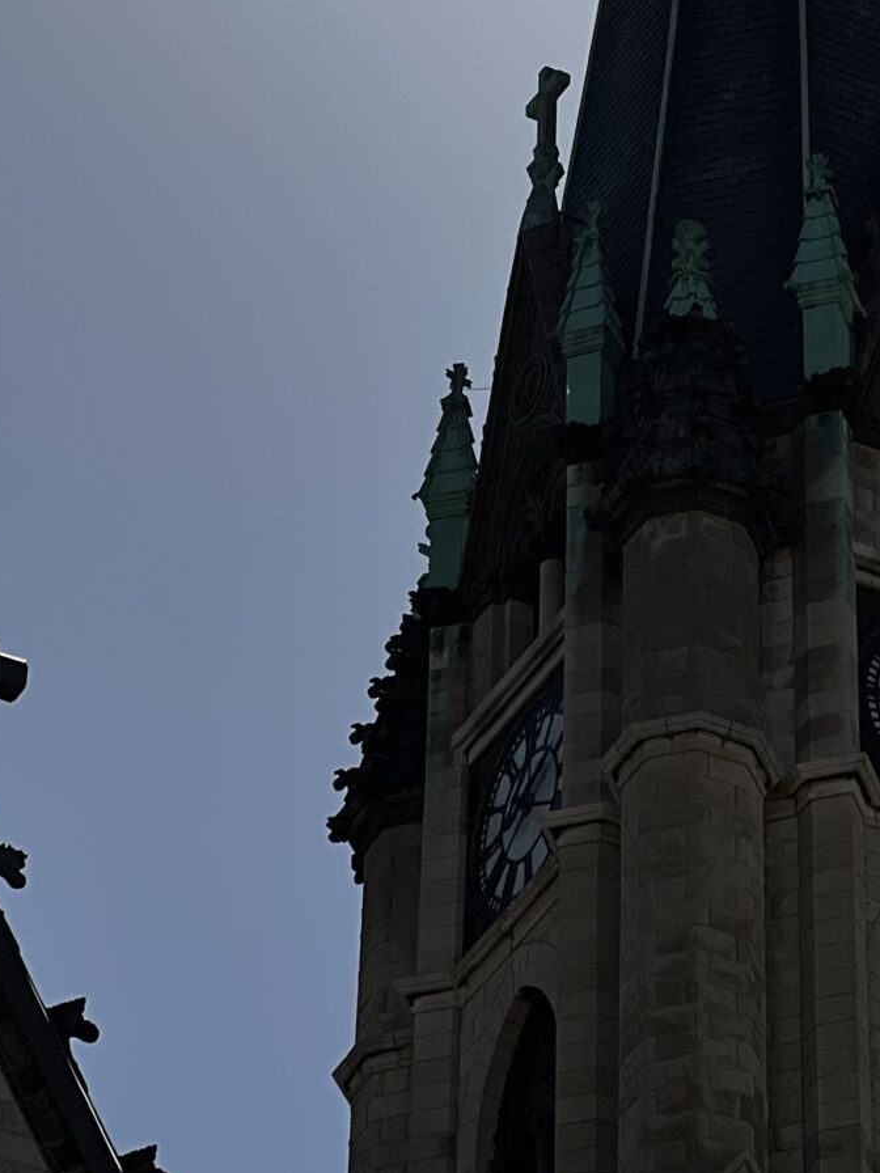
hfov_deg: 8.4
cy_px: -128
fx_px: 5966
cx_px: 693
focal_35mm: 176
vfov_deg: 11.1
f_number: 2.8
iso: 25
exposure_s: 1/279
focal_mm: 9
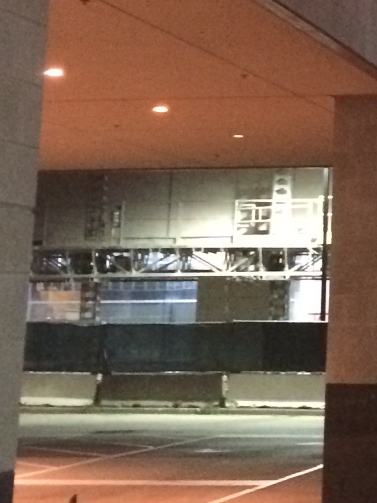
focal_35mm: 112
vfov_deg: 17.0
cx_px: 582
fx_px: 1626
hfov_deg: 12.5
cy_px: -42
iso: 500
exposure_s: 1/15
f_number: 2.2
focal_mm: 4.15
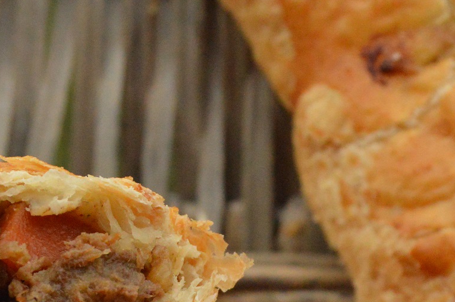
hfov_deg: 9.6
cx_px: 217
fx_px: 2705
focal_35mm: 214
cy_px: 309
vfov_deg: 6.4
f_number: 8
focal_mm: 55
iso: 4000
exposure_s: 1/1000
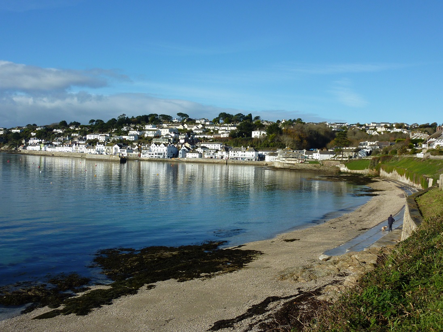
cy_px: 166
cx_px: 222
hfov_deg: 52.6
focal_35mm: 35
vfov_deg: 40.7
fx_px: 448
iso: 80
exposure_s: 1/500
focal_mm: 5.7
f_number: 5
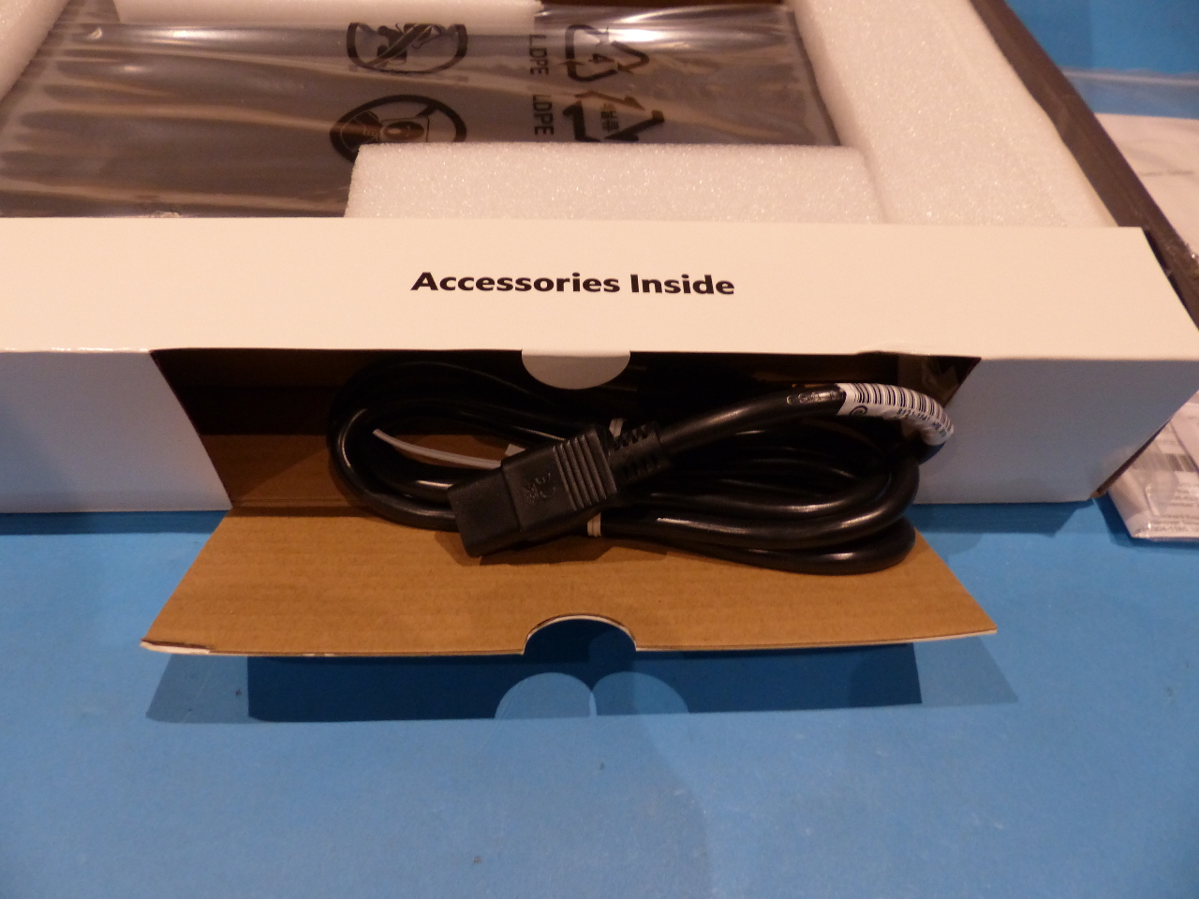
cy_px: 450
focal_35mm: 25
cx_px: 600
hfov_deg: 69.4
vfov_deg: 54.9
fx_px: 866
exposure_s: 1/60
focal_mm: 4.5
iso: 320
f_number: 2.8
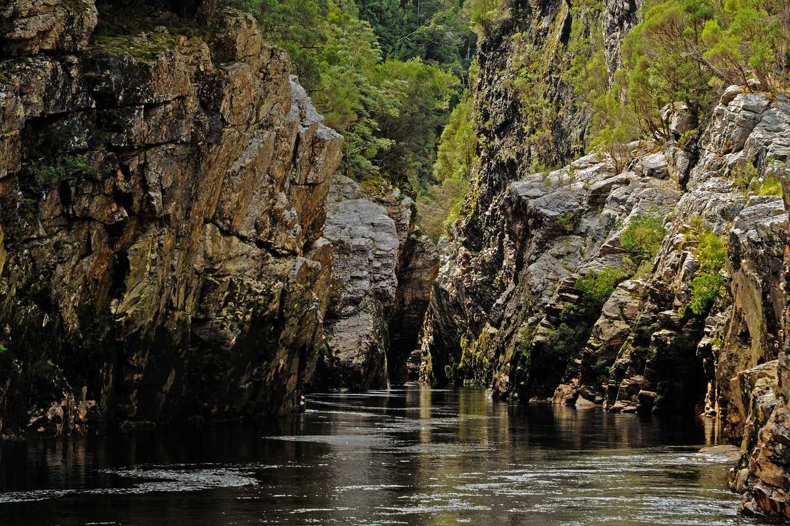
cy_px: 263
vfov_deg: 18.2
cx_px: 395
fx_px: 1646
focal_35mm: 75
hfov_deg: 27.0
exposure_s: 1/125
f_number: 8
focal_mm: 50
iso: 500
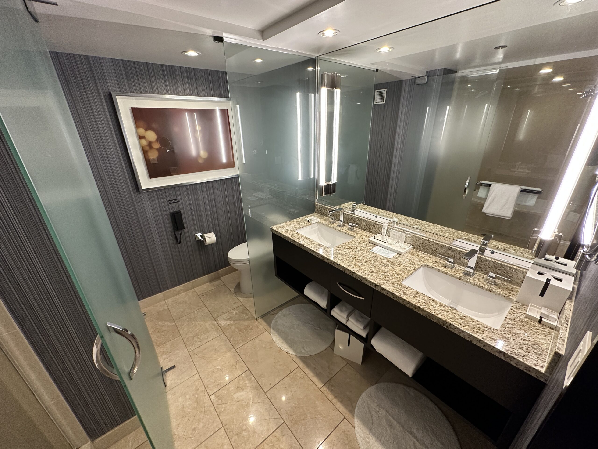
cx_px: 299
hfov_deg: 102.1
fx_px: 242
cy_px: 224
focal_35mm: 14
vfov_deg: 85.7
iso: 250
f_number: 2.2
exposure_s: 1/120
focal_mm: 2.22
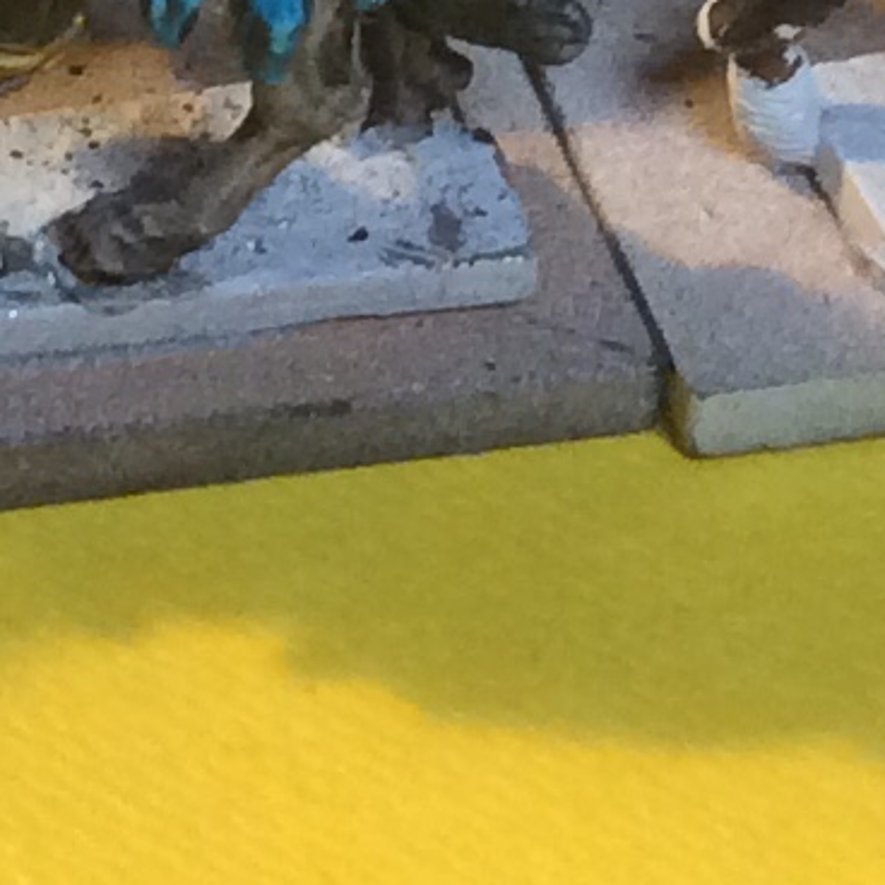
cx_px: -390
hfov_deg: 8.6
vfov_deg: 8.4
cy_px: -863
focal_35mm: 199
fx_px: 5756
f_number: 2.4
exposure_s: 1/25
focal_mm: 3.3
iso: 125
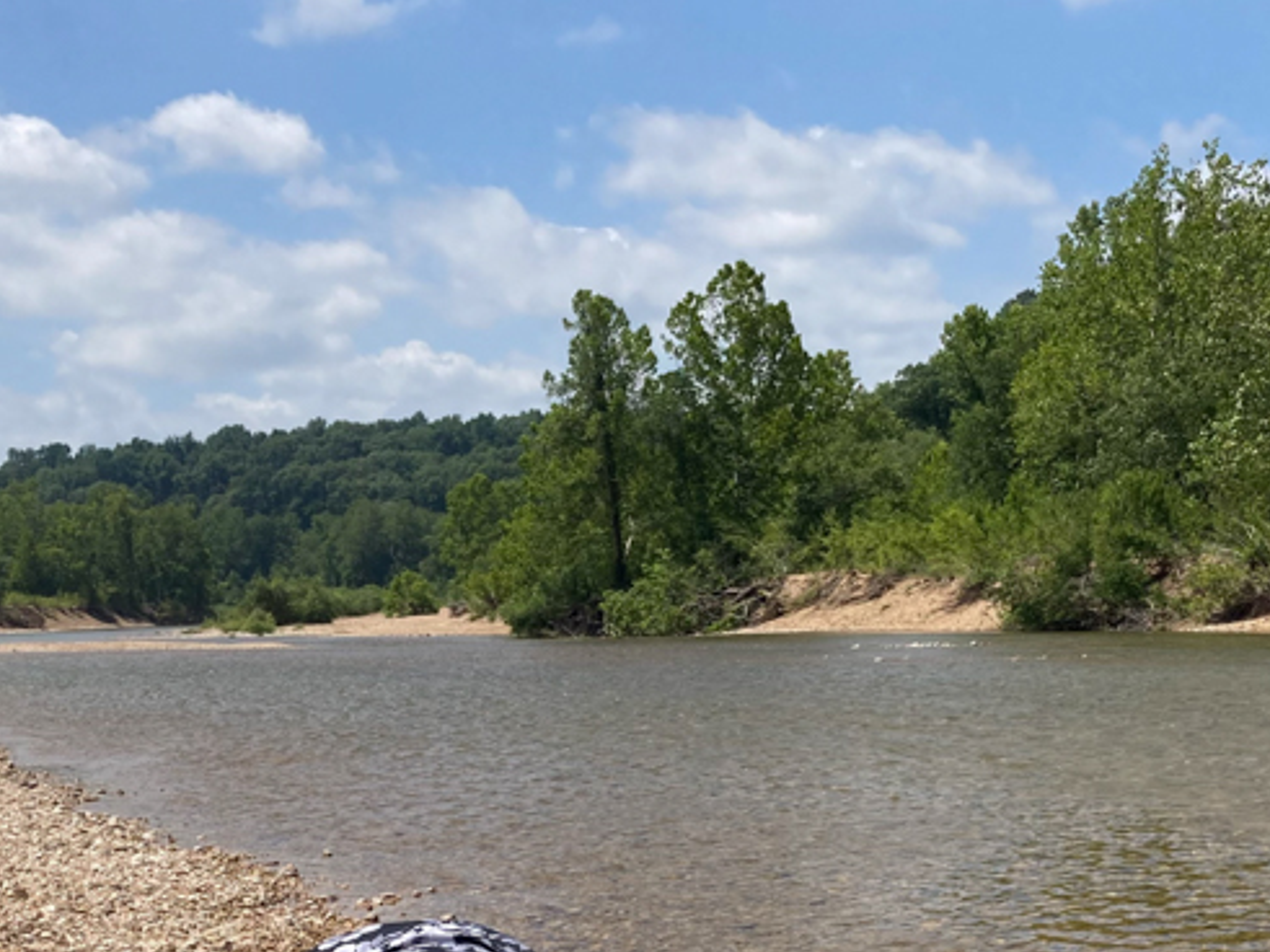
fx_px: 2091
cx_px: 665
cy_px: 877
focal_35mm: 57
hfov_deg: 33.8
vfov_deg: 24.8
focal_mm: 3.99
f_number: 1.8
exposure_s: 1/2900
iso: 20
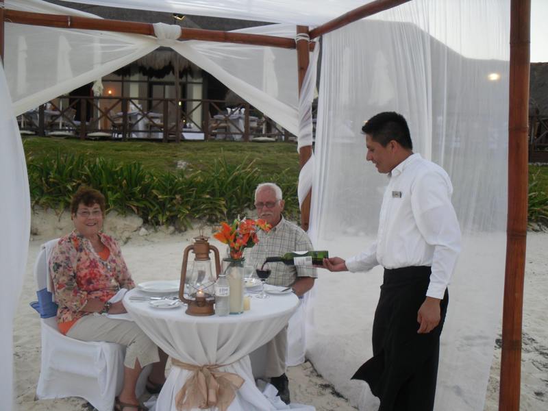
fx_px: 554
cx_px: 274
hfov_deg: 52.6
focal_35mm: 35
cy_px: 206
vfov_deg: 40.7
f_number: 3
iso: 100
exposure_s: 1/45
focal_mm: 6.3
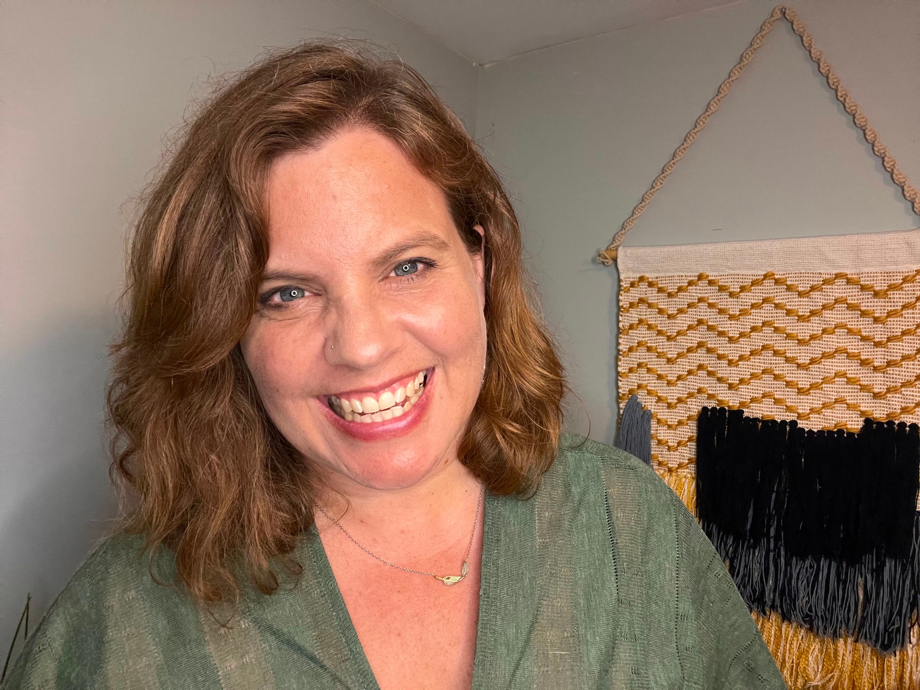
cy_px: 345
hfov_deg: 73.9
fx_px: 611
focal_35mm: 23
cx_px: 460
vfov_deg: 58.9
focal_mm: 2.71
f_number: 2.2
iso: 200
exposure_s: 1/60
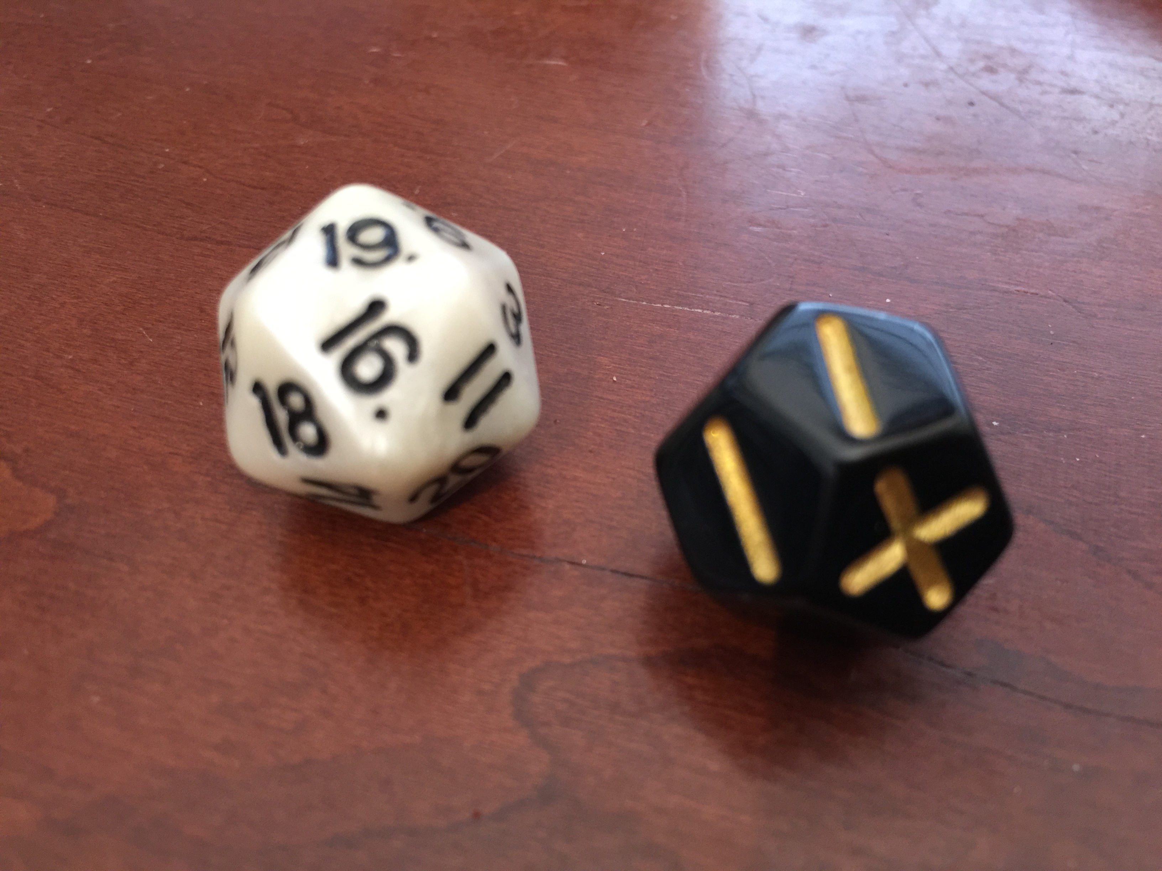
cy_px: 436
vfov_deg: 48.2
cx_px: 581
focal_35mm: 29
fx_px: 973
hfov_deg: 61.7
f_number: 2.2
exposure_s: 1/10
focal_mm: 4.15
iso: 125
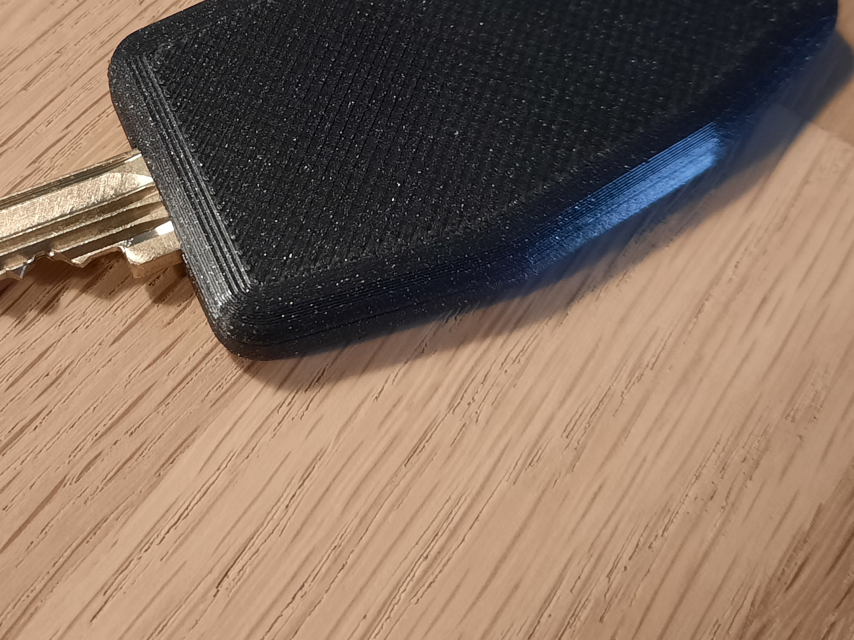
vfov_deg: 27.6
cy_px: 75
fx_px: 1258
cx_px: 318
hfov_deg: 37.3
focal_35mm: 51
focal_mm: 4.6
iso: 250
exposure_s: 1/50
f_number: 2
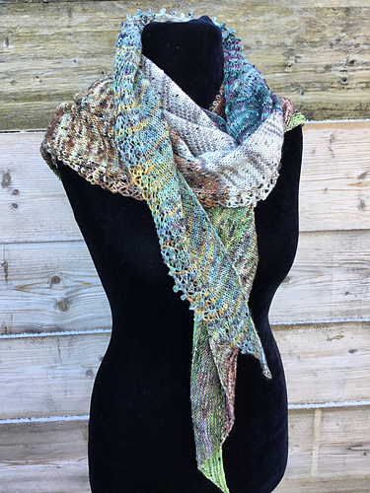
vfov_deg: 58.4
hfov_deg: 45.4
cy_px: 246
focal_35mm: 31
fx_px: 442
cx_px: 185
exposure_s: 1/50
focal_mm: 3.3
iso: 25
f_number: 2.4
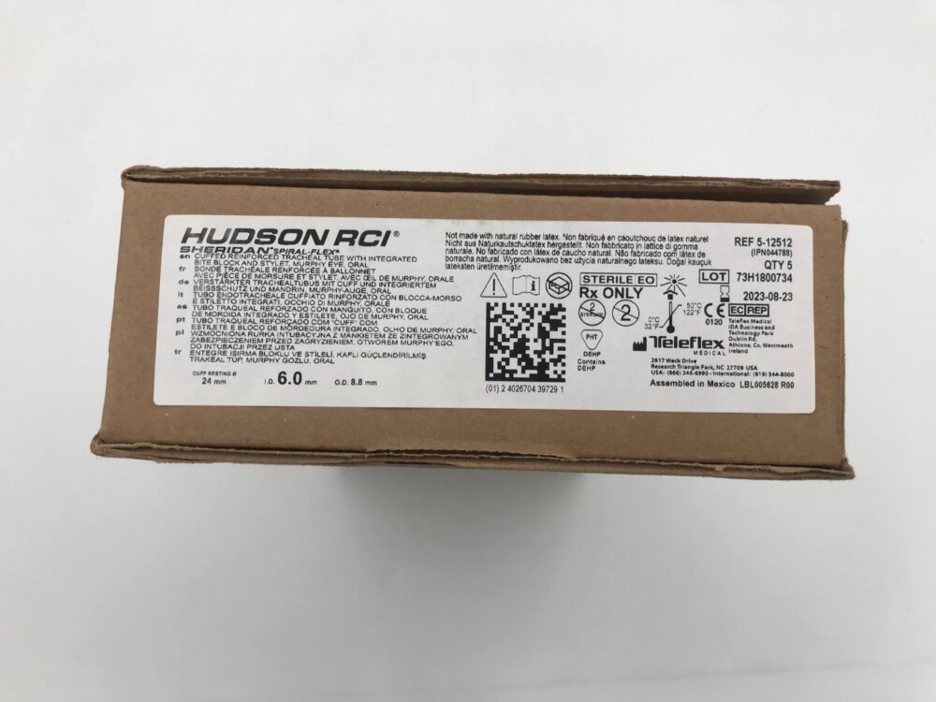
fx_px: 757
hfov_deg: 63.4
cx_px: 468
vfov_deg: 49.7
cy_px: 351
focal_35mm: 28
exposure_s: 1/121
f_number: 1.8
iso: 20
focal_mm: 3.99
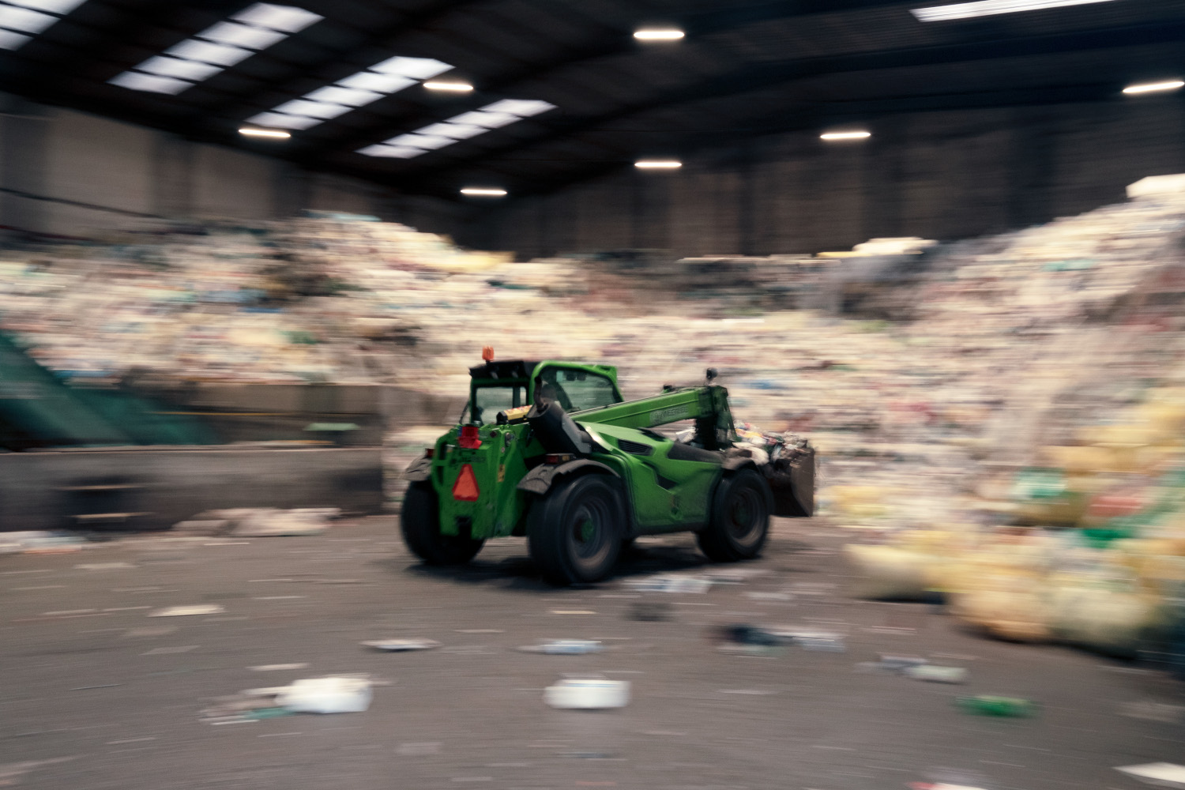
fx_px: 987
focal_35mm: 30
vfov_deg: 43.6
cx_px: 592
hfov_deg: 61.9
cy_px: 395
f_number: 14
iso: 800
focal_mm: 20
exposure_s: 1/4
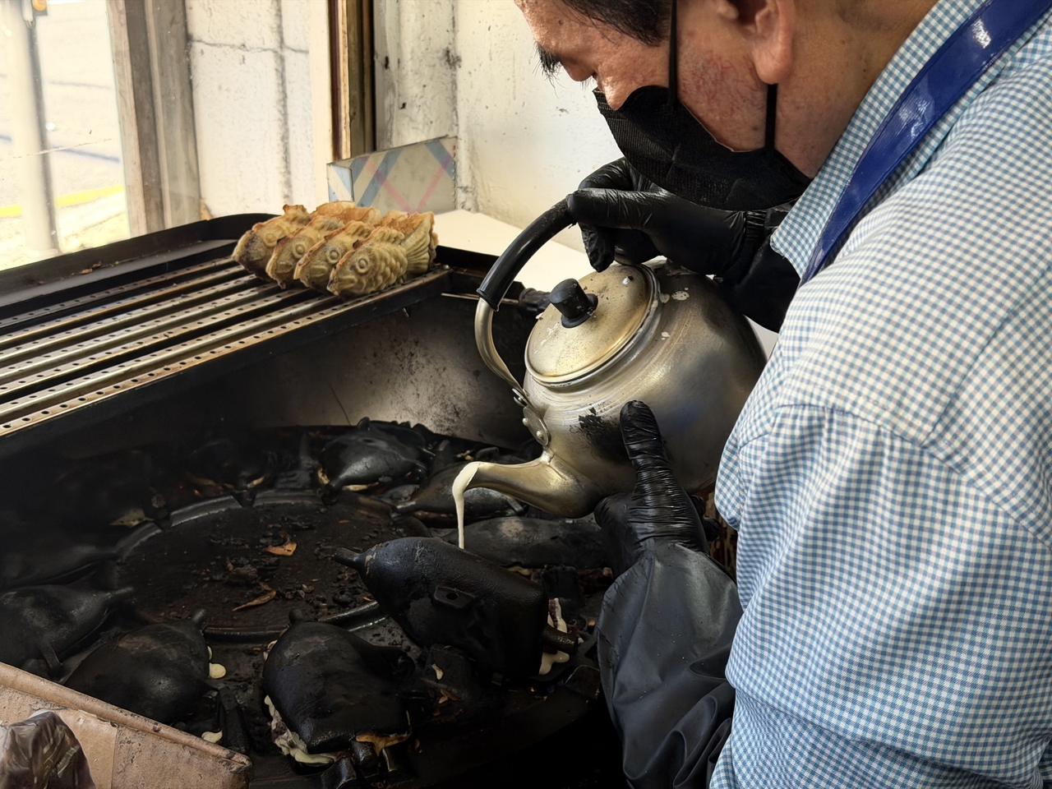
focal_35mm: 48
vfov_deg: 30.3
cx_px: 526
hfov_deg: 39.7
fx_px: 1459
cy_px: 394
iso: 64
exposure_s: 1/120
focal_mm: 6.8
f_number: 1.8
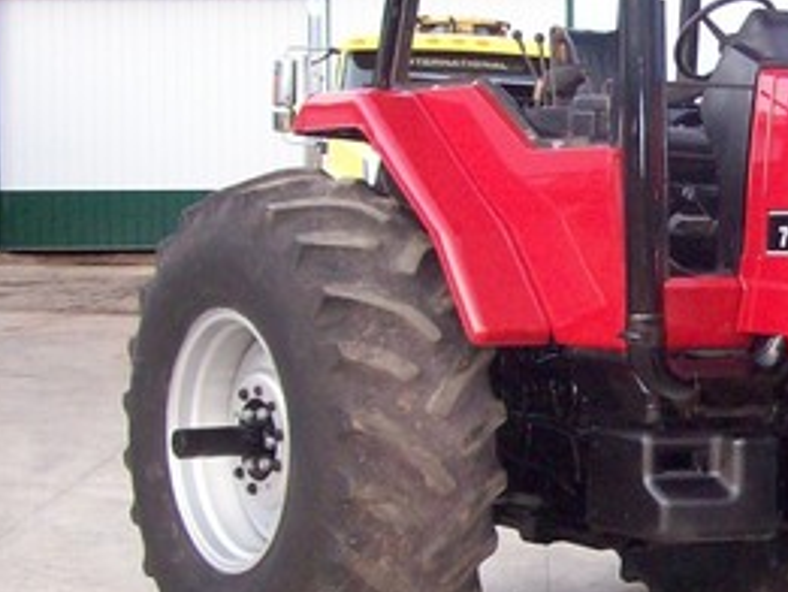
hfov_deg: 21.2
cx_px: 844
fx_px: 2004
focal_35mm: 88
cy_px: 316
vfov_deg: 16.8
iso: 140
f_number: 2.7
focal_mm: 6
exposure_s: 1/101
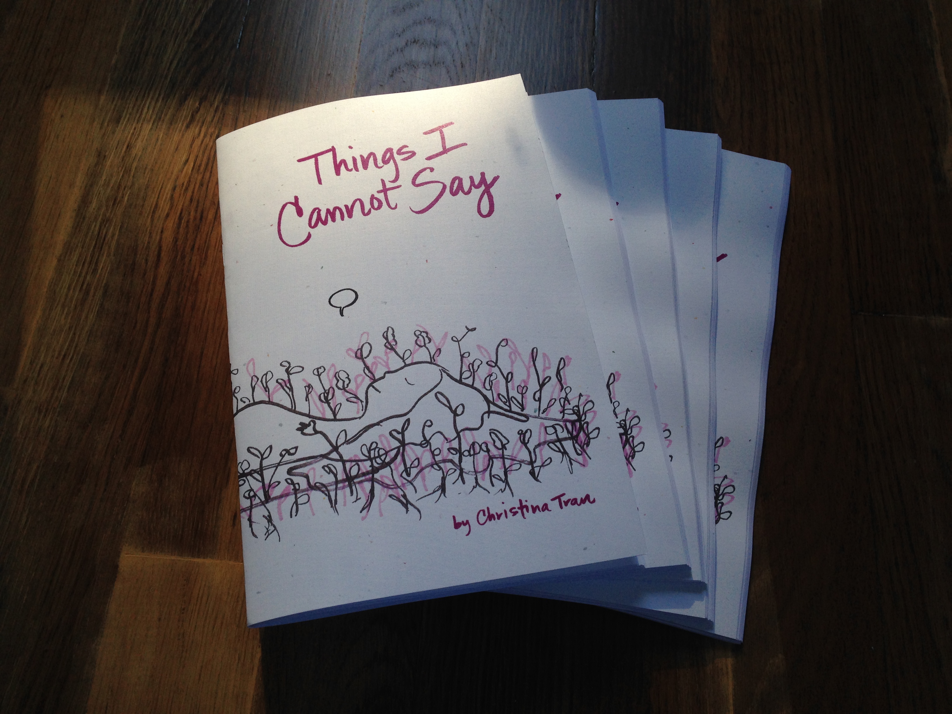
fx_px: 908
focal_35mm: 33
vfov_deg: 42.9
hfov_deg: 55.4
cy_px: 357
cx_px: 476
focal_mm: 4.12
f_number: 2.4
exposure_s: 1/120
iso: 64
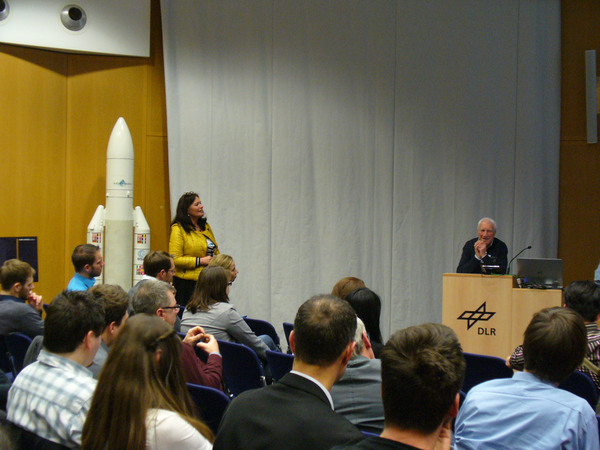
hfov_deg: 35.5
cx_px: 300
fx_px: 936
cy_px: 225
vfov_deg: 27.0
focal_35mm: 54
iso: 200
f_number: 3.1
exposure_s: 1/13
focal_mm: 8.9
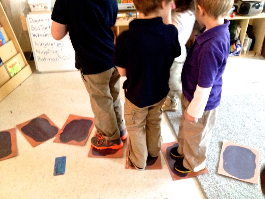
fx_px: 268
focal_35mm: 35
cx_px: 132
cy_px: 100
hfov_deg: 52.6
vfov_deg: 40.7
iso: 500
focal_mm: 4.28
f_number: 2.4
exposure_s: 1/15
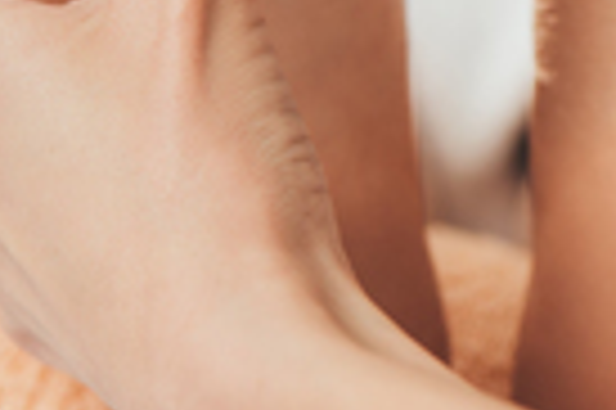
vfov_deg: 2.4
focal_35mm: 582
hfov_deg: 3.5
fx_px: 9947
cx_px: 1093
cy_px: -284
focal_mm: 135
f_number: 4
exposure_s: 1/200
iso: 80
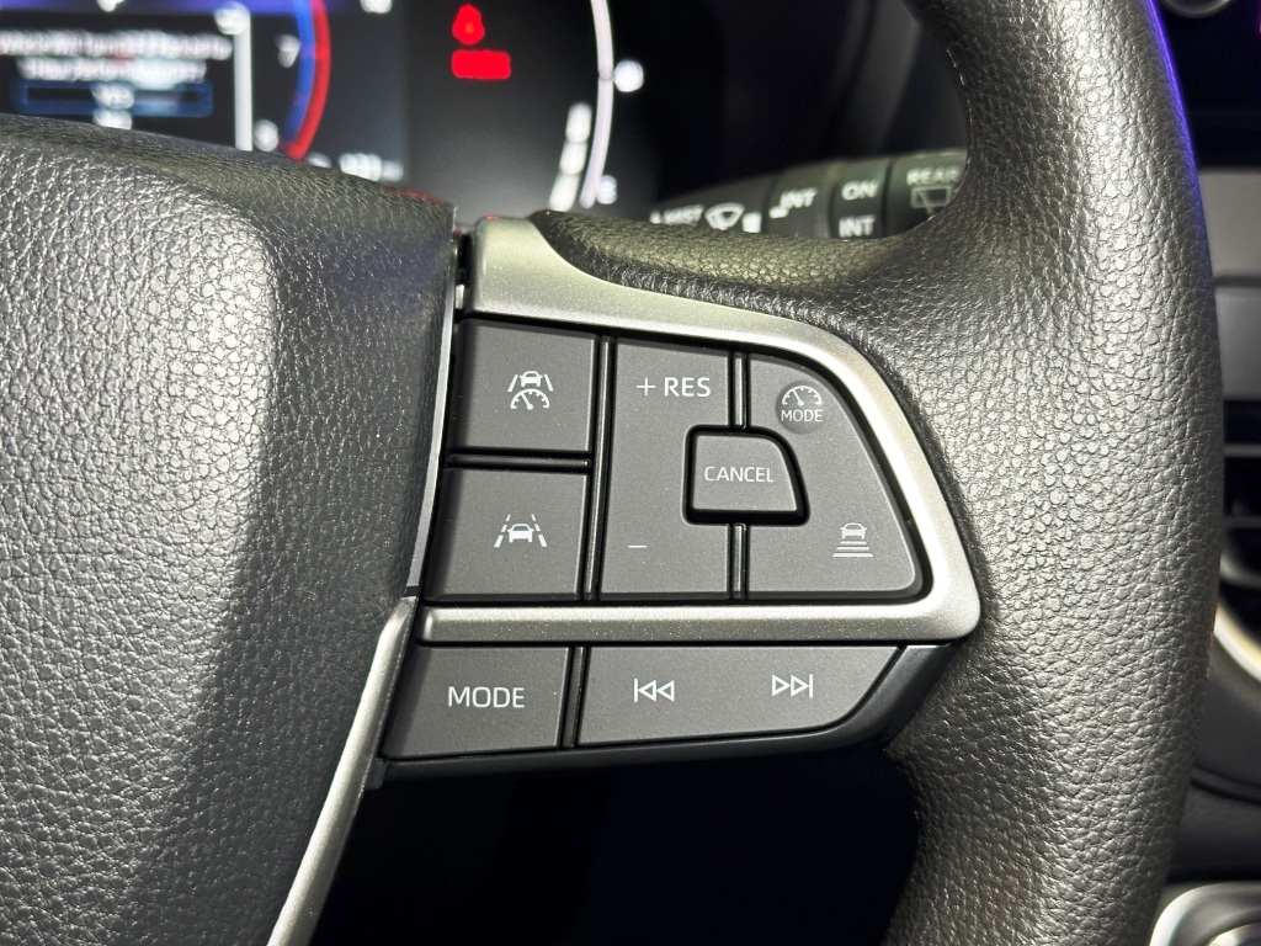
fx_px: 1749
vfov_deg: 30.3
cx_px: 630
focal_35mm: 48
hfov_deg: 39.7
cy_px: 473
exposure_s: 1/40
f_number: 1.78
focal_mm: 6.86
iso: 200
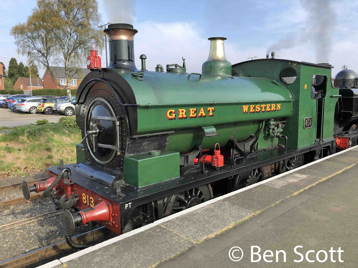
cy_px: 134
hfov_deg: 63.4
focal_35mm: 28
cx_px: 179
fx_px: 290
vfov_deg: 49.7
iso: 20
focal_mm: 3.99
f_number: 1.8
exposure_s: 1/585
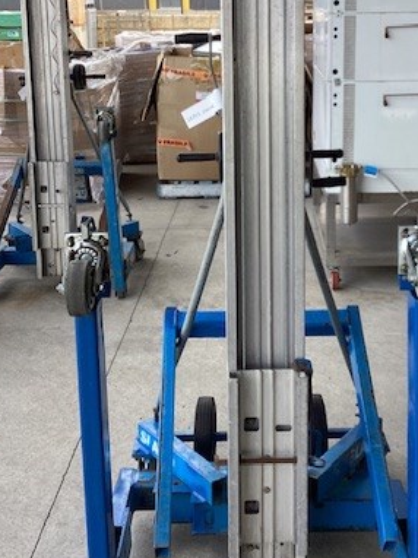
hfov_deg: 27.9
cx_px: 260
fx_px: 838
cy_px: 205
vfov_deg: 36.6
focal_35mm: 52
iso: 25
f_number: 2.4
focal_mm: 3.3
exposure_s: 1/220
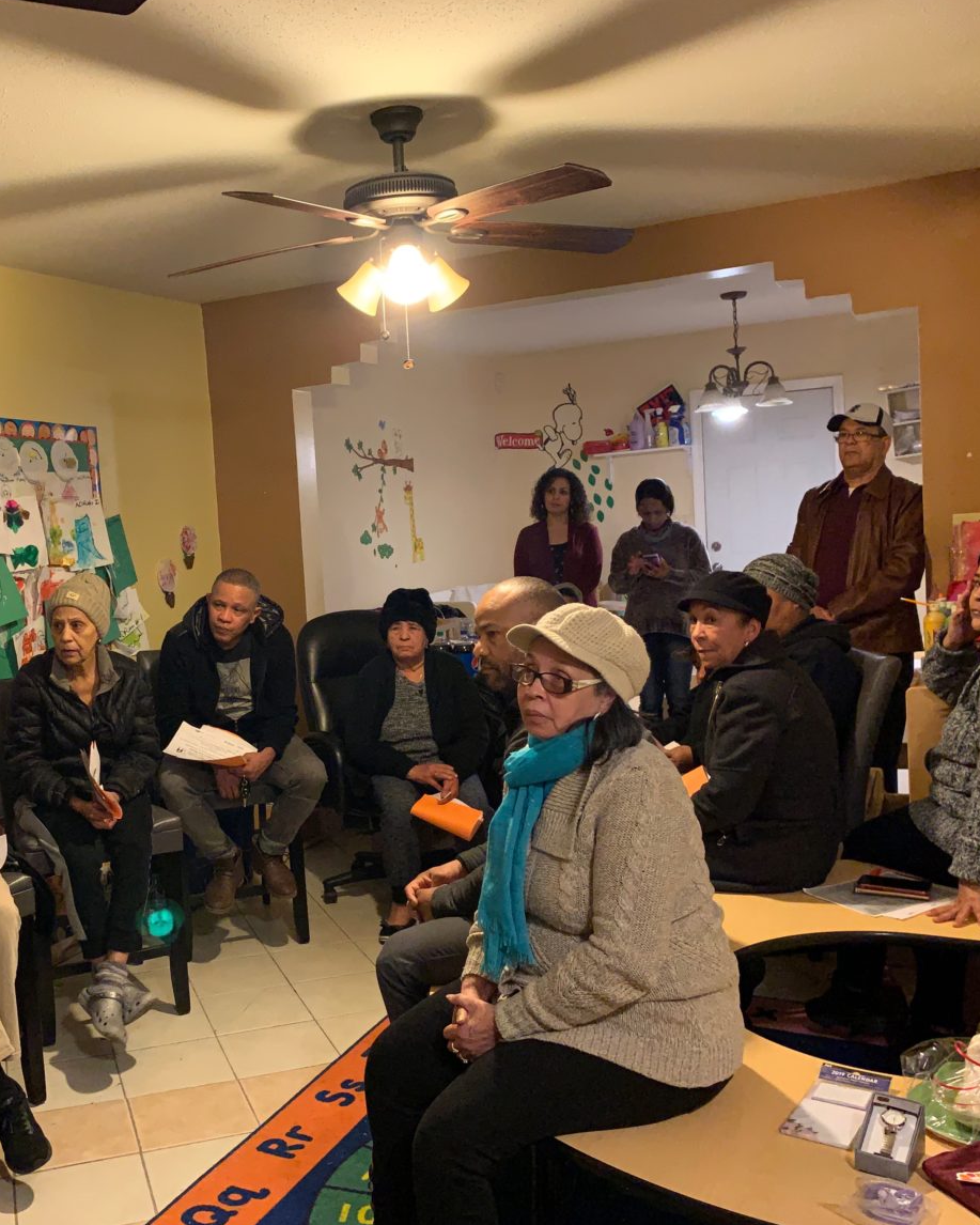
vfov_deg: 52.8
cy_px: 610
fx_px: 1233
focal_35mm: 34
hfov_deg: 42.3
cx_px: 273
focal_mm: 4.25
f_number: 1.8
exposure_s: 1/30
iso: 500
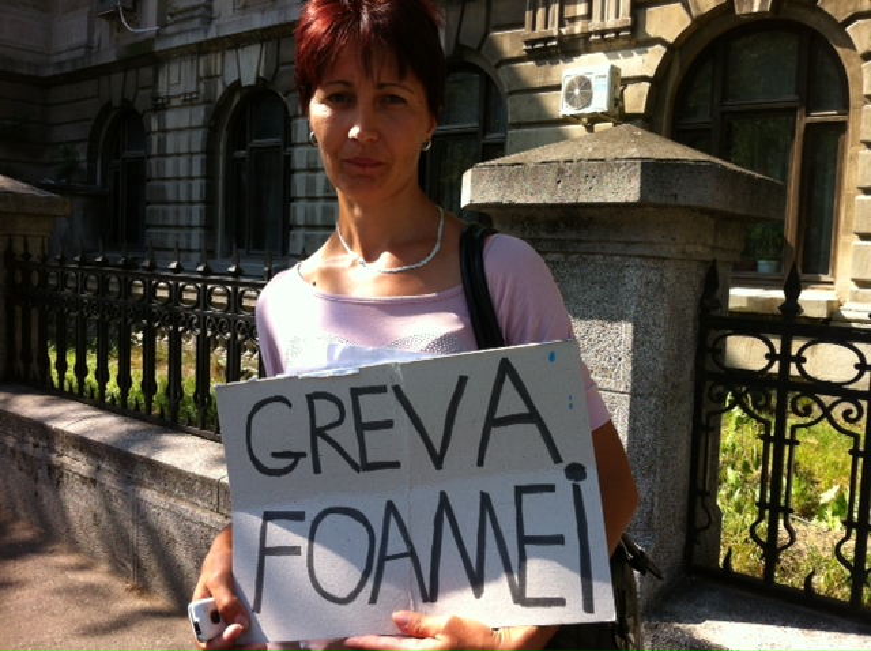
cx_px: 436
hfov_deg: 52.7
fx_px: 879
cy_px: 326
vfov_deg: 40.6
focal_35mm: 35
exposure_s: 1/517
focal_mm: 3.85
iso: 80
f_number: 2.8
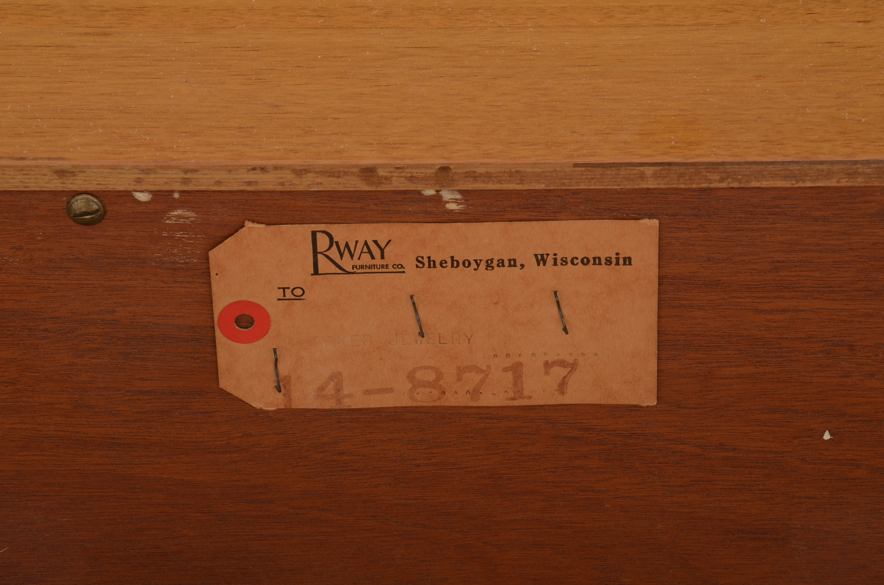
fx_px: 3859
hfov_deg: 13.1
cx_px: 442
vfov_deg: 8.7
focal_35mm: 158
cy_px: 292
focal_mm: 105
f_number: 11
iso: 125
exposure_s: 1/160
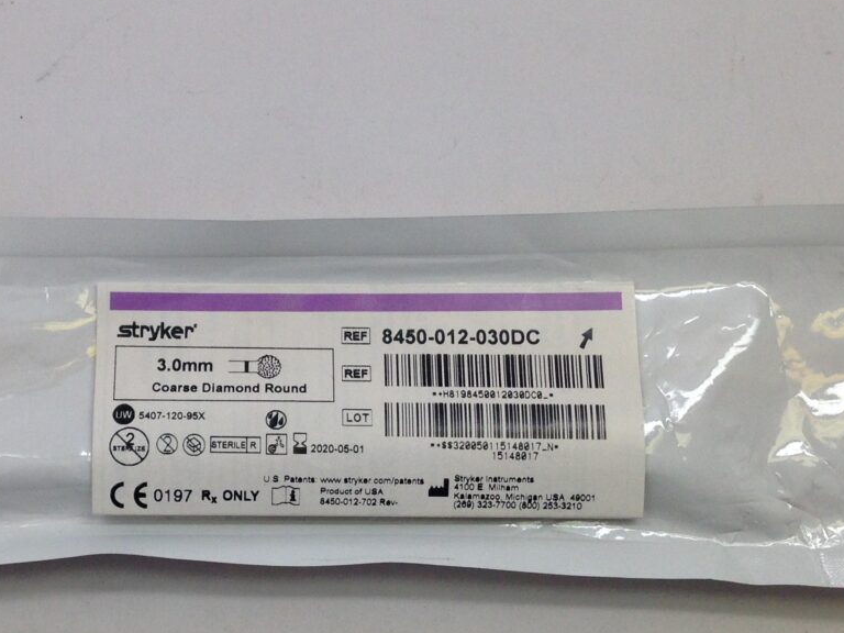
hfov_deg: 29.1
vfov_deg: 22.2
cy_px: 362
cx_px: 240
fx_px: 1609
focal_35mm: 66
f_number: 2.4
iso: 80
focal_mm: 4.12
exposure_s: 1/120
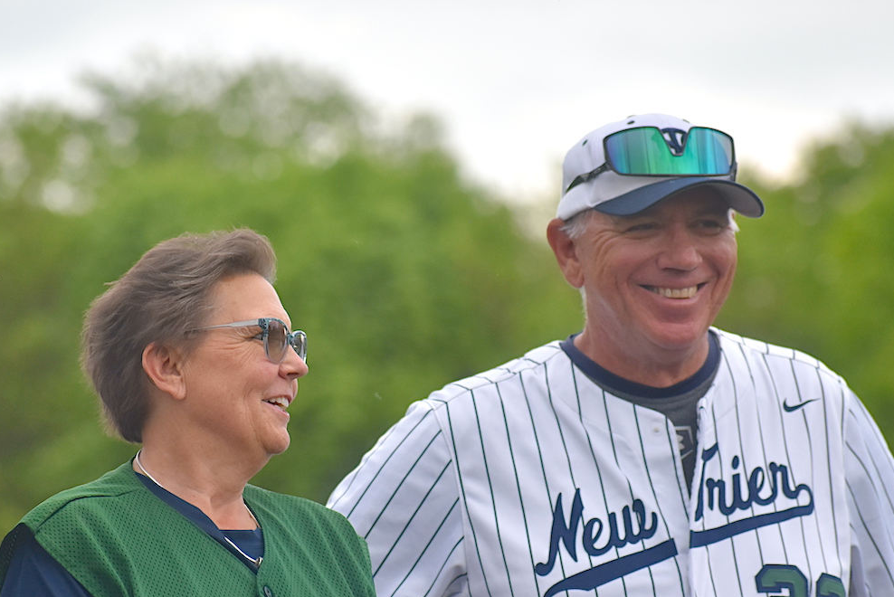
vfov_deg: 4.2
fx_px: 8150
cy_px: 355
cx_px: 495
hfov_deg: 6.3
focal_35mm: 328
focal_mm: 180
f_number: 5.3
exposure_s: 1/1000
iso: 500
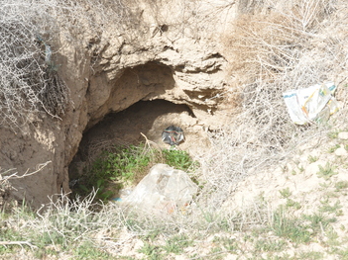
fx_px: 864
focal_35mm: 86
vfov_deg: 17.2
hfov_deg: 22.8
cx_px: 163
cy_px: 129
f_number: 16
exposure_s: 1/400
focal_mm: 52
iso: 800
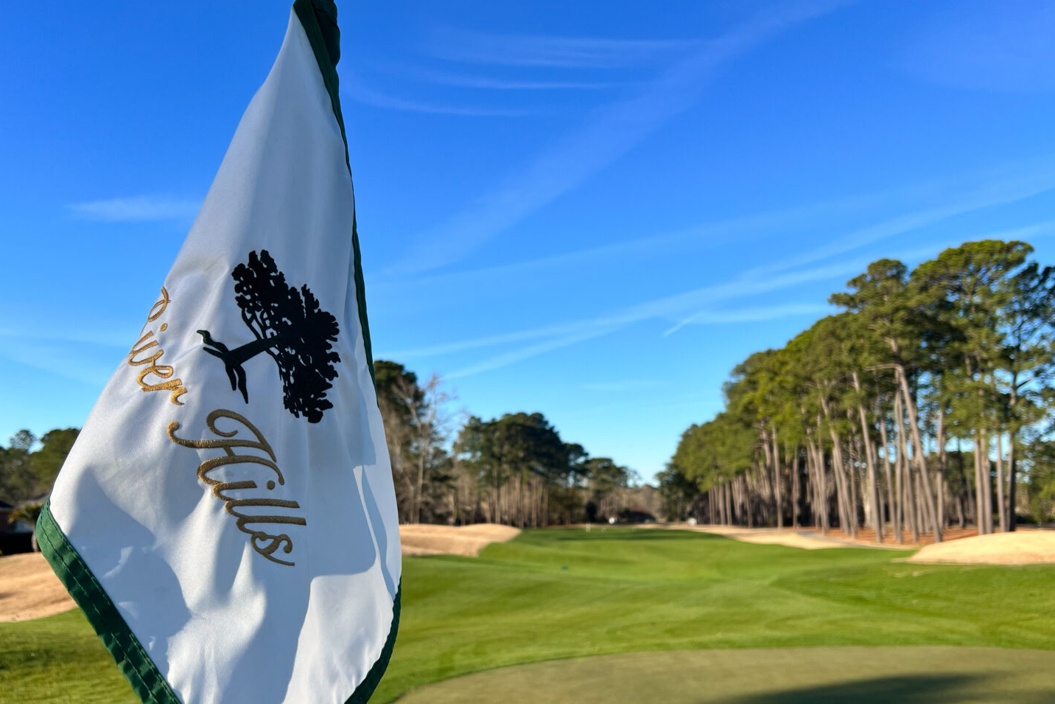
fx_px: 850
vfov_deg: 44.9
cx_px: 539
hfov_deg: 63.6
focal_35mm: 29
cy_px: 386
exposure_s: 1/2900
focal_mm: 5.7
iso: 50
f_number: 1.5
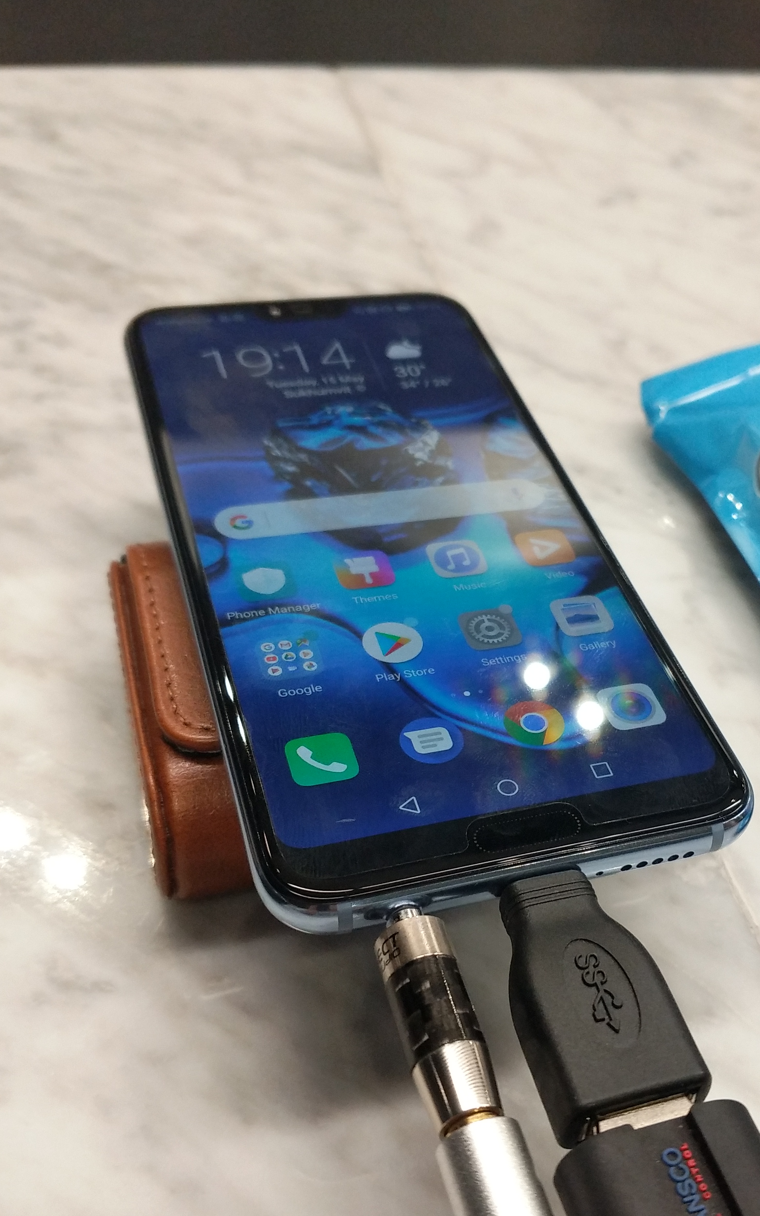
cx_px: 515
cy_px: 700
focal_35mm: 34
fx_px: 1127
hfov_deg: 36.8
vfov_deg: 56.5
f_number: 1.7
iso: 200
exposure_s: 1/50
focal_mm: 4.32
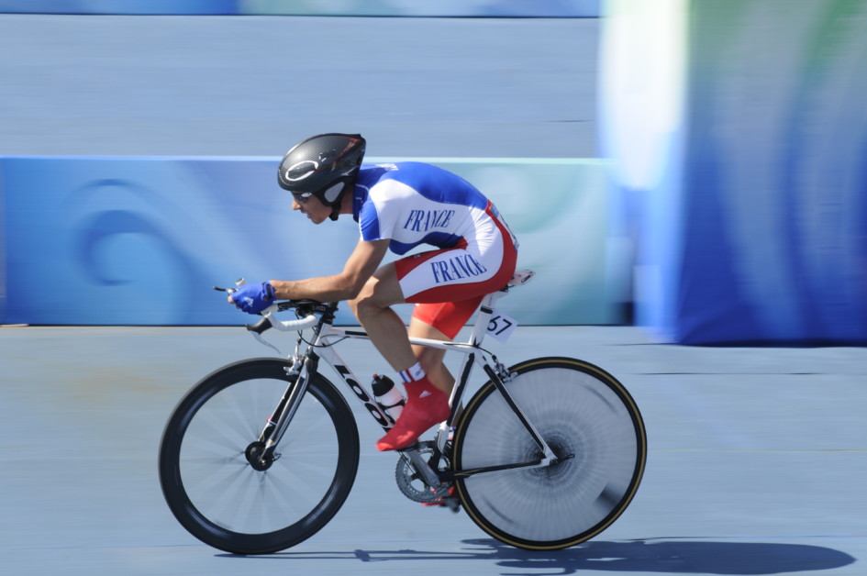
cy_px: 288
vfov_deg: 4.6
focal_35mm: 300
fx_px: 7217
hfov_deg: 6.9
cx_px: 434
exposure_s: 1/125
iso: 200
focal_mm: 200
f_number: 11
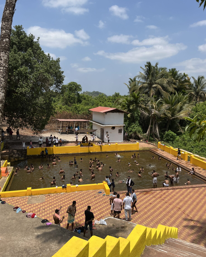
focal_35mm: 28
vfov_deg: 62.1
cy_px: 116
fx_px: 213
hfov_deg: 51.5
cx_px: 103
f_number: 1.6
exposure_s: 1/4310
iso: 50
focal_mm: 5.1
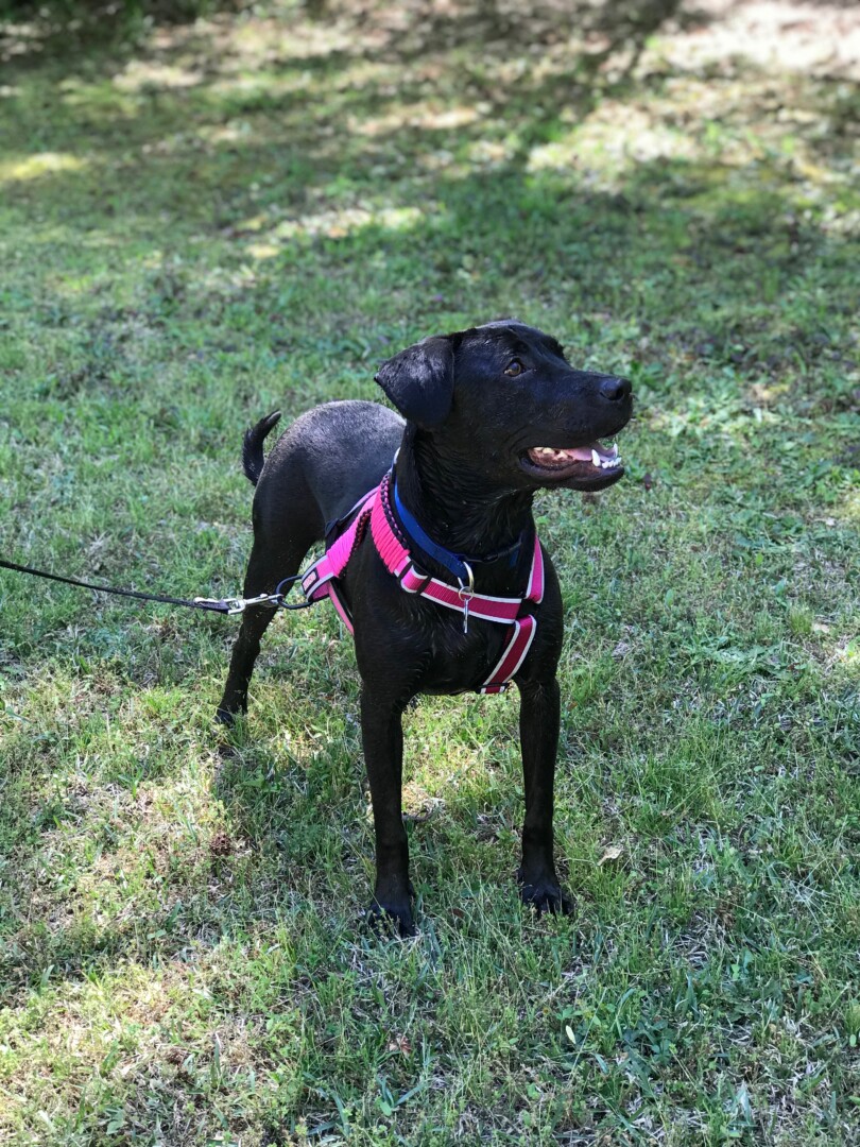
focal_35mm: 57
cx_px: 430
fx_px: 1888
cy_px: 574
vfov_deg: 33.8
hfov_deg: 25.7
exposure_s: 1/60
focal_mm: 6.6
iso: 20
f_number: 2.8
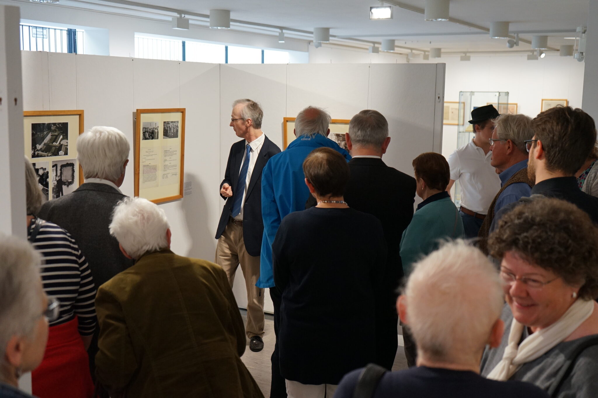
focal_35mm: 42
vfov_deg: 31.8
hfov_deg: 46.4
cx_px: 299
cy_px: 199
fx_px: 697
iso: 1600
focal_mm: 42
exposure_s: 1/160
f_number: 4.5
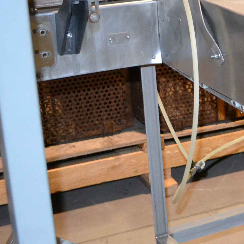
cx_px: 457
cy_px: 114
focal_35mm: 96
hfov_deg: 15.3
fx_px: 766
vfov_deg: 18.1
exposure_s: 1/60
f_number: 3.5
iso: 1600
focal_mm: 18
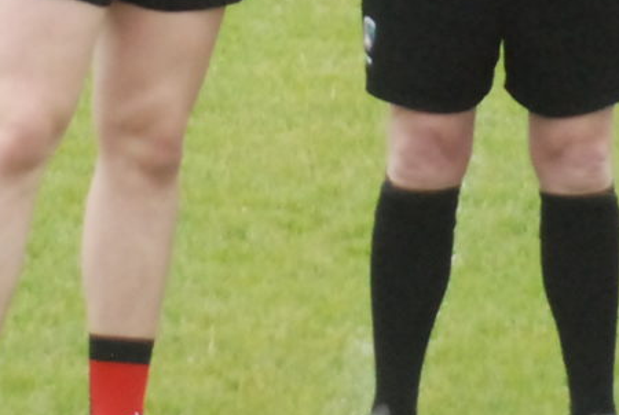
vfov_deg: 2.2
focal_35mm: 615
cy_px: -175
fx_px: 10595
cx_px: 407
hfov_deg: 3.3
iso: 1600
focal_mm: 90
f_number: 7.1
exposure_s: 1/1600
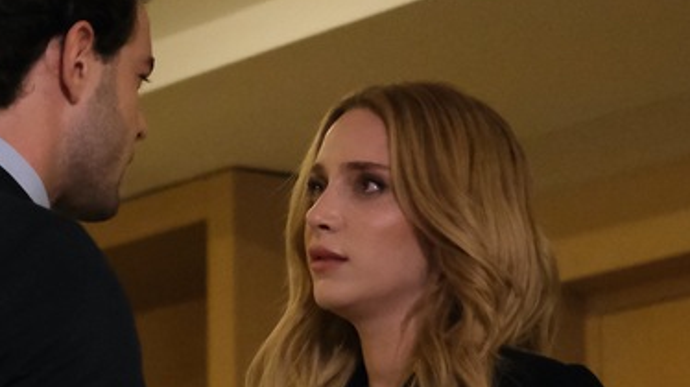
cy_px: 703
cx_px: 81
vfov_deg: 5.7
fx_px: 3804
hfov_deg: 10.3
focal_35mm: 208
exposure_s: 1/250
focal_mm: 35
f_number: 2
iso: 5000
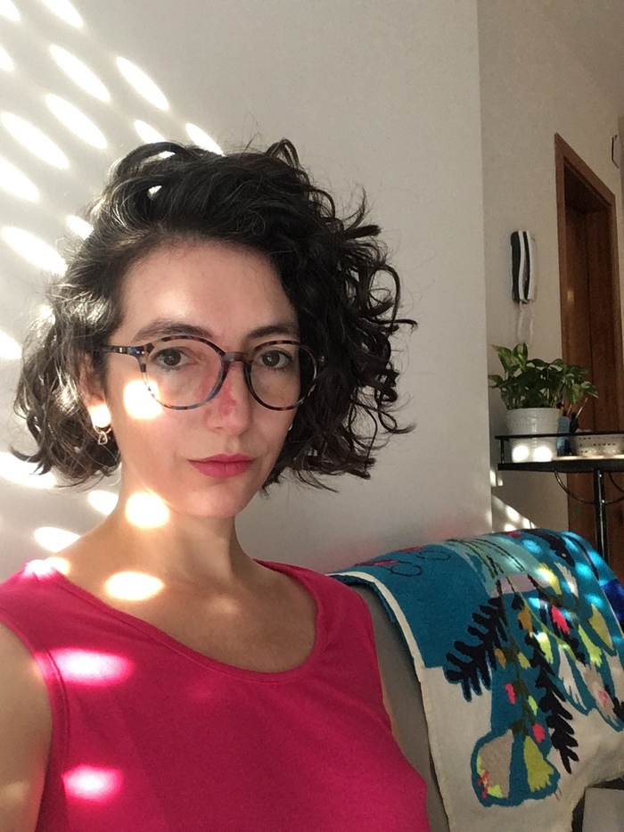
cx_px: 312
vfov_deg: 58.3
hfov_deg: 45.5
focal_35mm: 31
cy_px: 416
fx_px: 745
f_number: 2.4
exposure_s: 1/33
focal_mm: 2.15
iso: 200
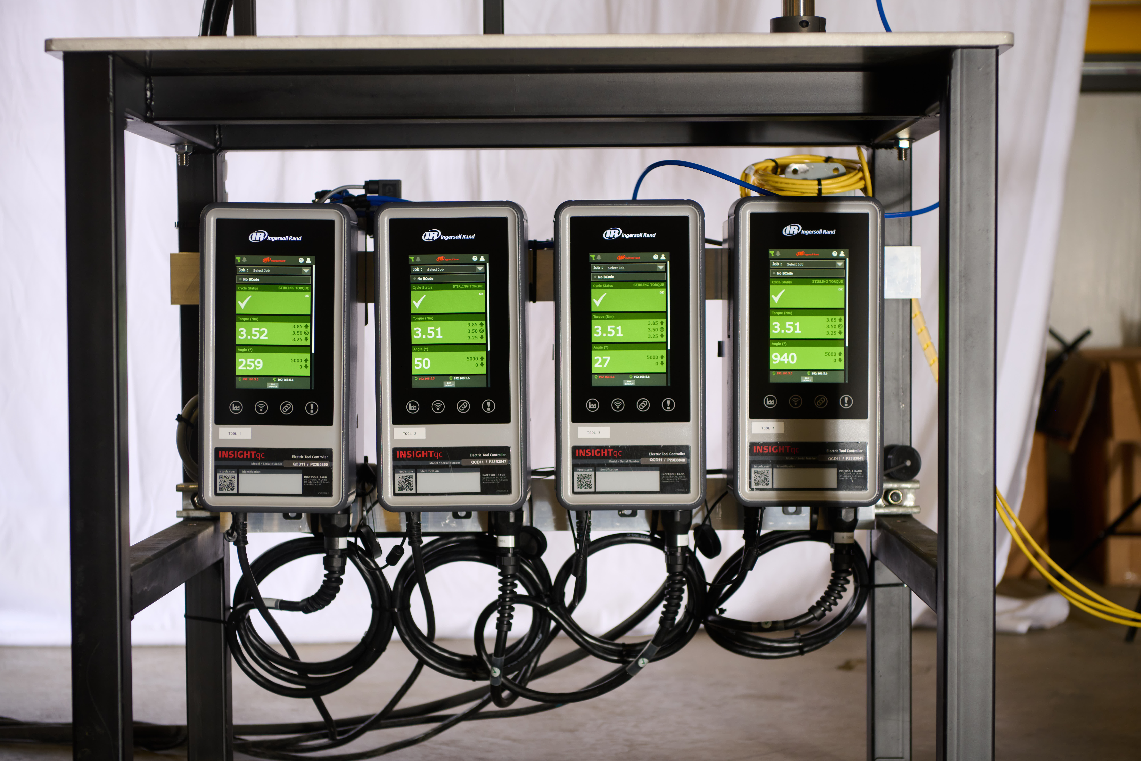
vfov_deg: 19.5
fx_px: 2218
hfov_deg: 28.8
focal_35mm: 70
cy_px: 380
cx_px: 570
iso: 500
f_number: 4
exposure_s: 1/160
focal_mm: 70
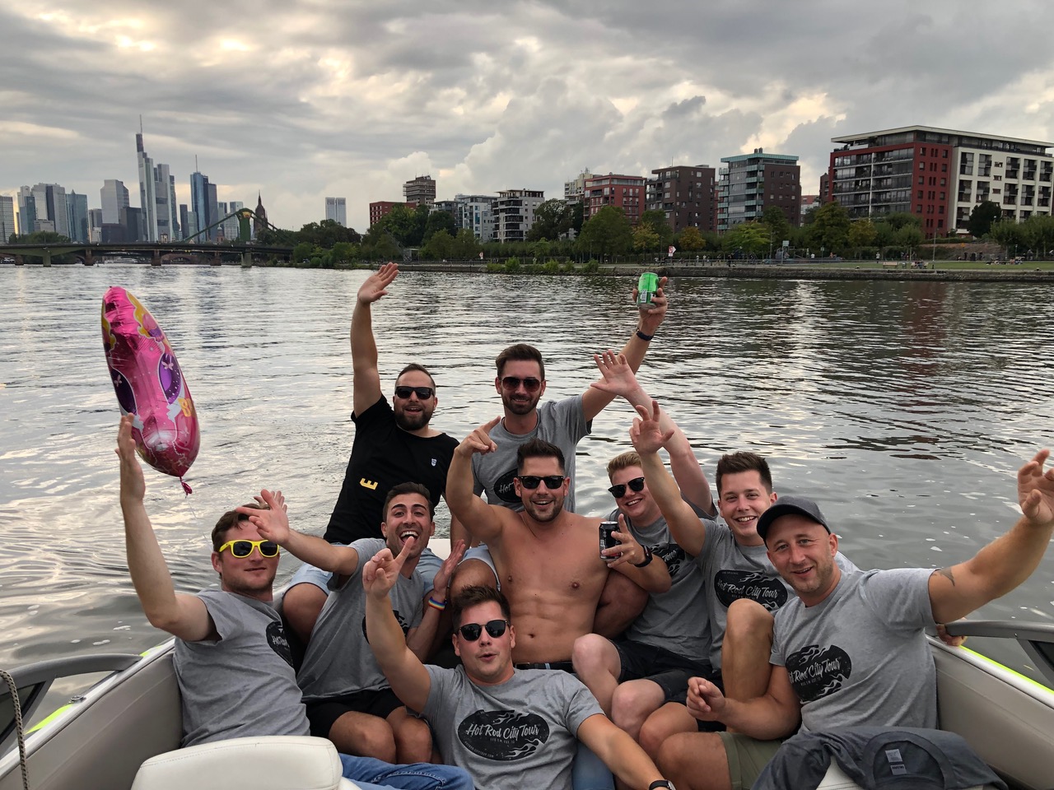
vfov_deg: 49.7
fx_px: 853
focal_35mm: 28
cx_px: 527
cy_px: 395
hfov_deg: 63.4
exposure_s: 1/174
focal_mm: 4
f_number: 1.8
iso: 20
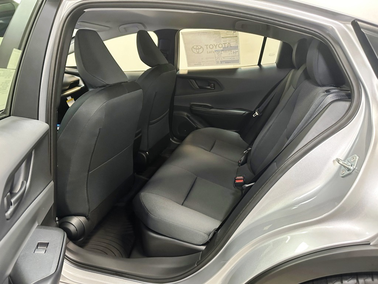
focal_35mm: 24
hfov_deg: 71.6
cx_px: 189
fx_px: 262
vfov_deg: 56.8
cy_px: 142
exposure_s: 1/40
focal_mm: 6.86
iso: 800
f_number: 1.78
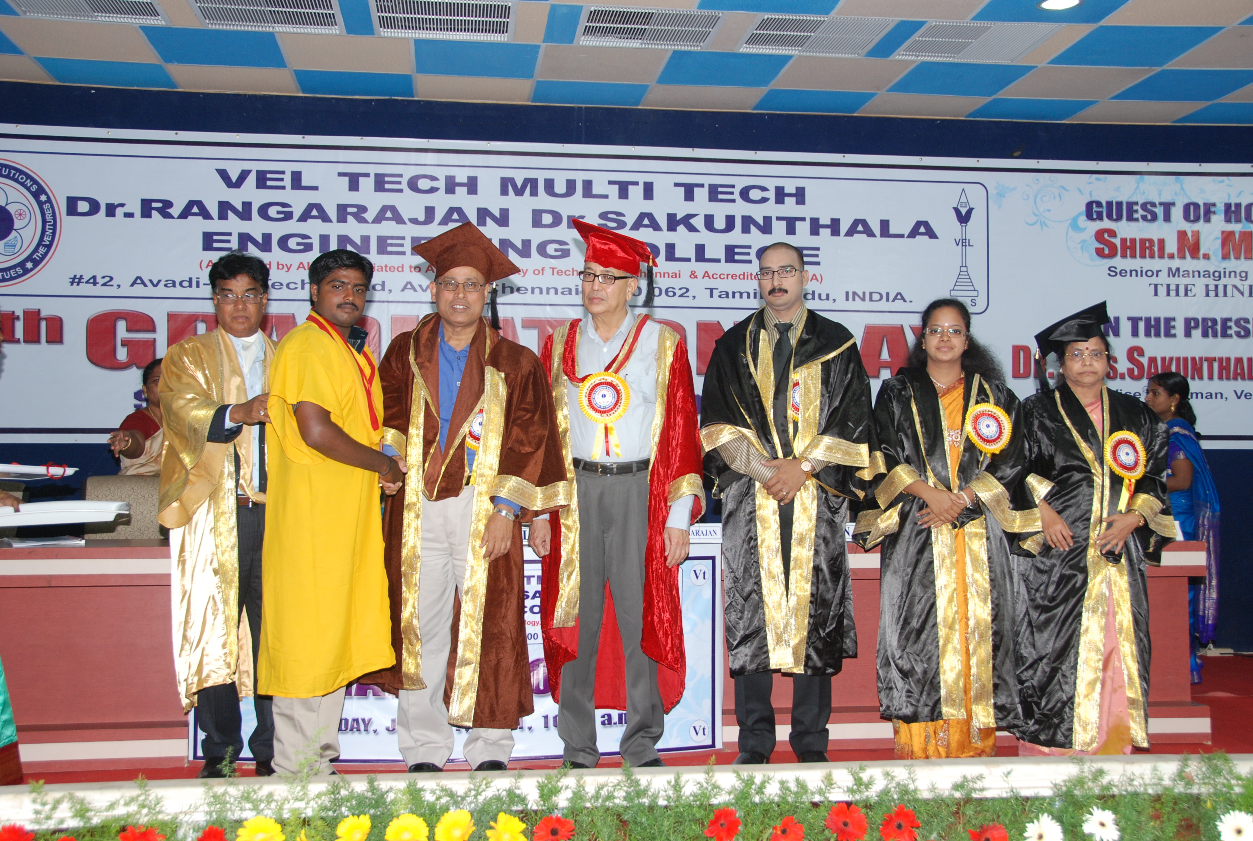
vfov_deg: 34.4
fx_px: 1360
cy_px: 420
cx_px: 626
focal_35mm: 39
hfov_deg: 49.5
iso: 400
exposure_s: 1/125
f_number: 4.5
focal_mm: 26
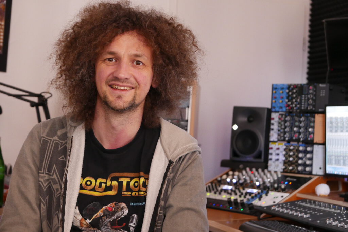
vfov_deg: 19.5
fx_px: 677
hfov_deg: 28.8
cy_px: 116
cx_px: 174
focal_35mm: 70
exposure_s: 1/60
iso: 1600
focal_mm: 31.5
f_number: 2.8
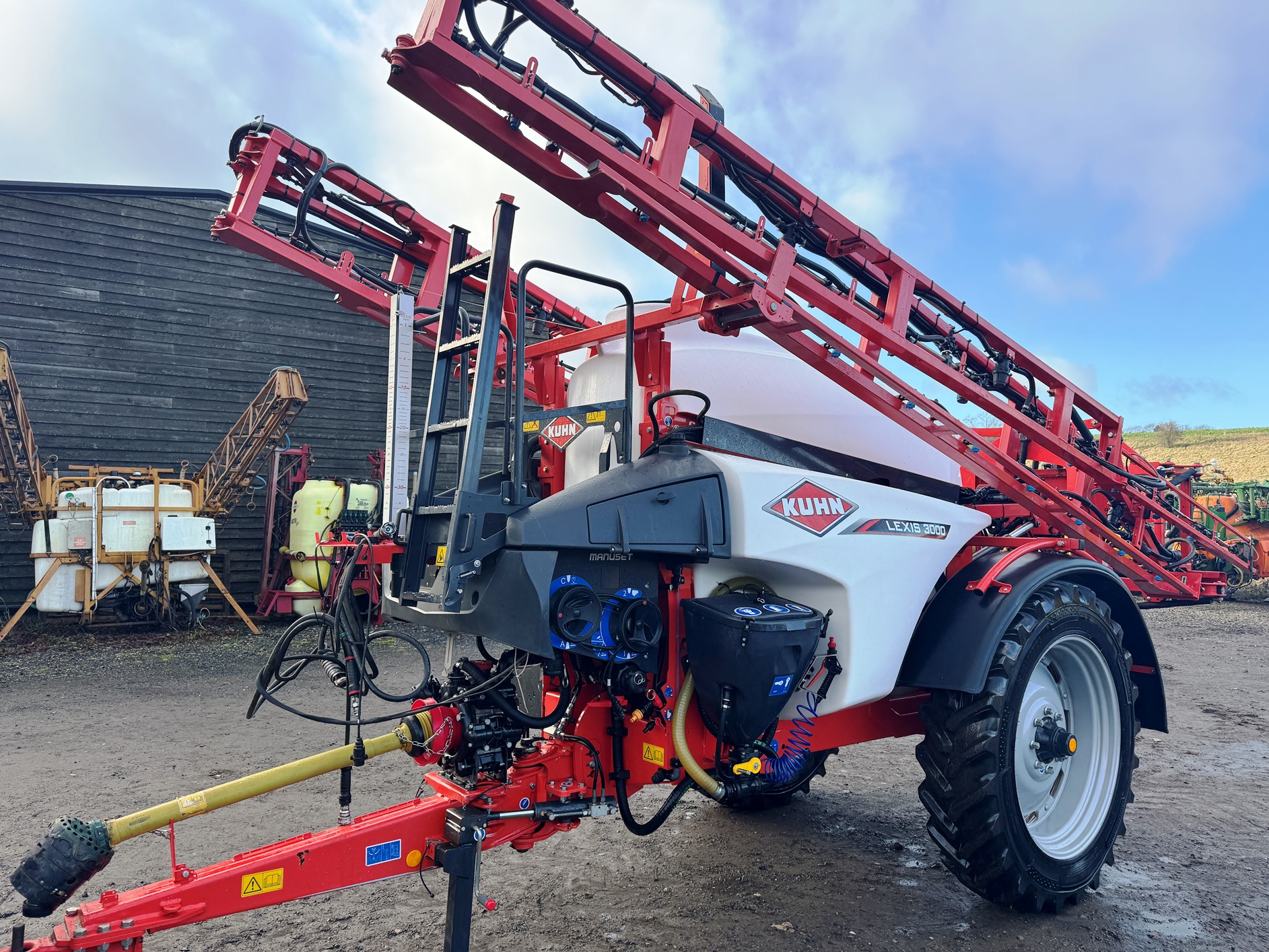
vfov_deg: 56.8
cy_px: 476
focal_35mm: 24
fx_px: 880
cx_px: 634
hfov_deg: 71.6
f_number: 1.78
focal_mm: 6.76
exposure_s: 1/1339
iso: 80
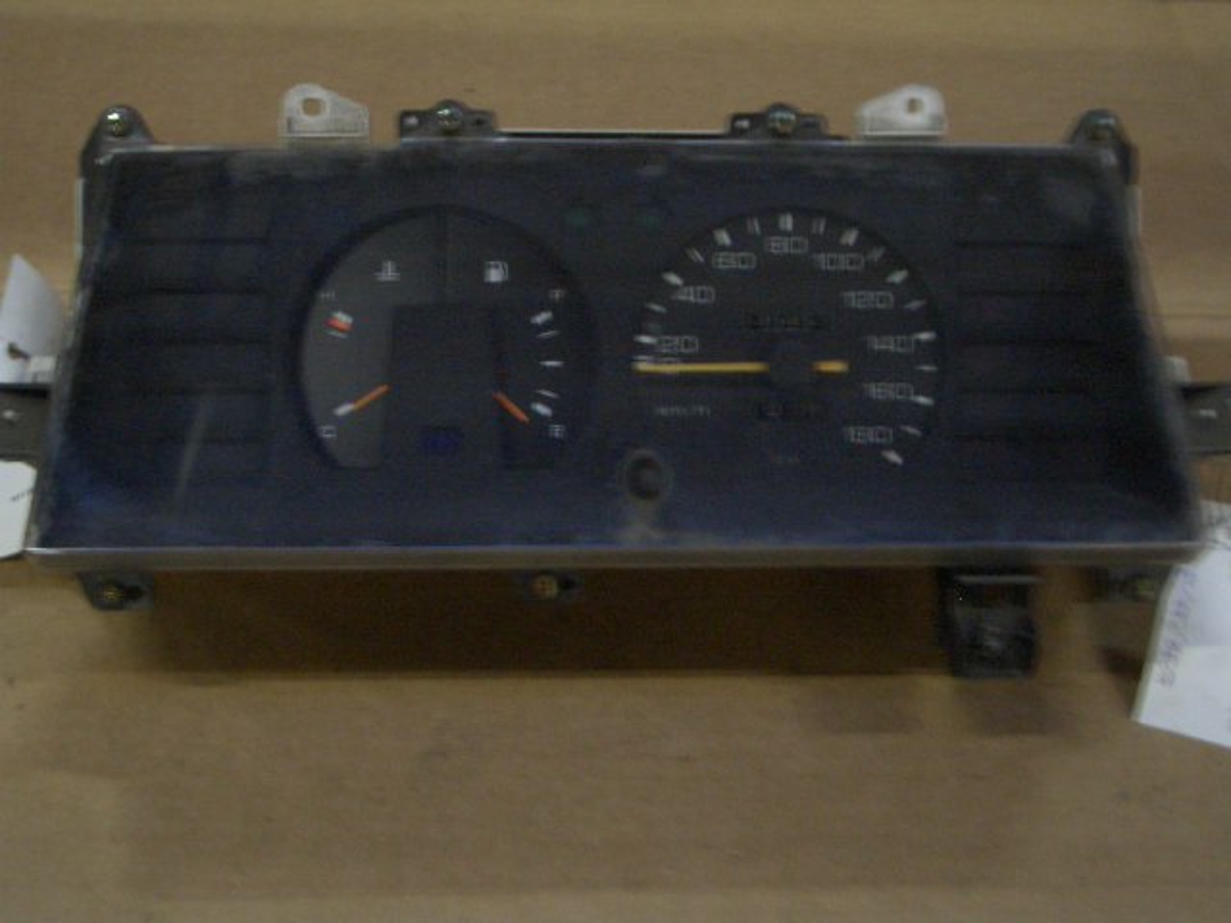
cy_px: 462
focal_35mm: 49
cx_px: 616
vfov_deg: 29.7
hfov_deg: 38.9
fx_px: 1743
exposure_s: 1/8
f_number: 3.1
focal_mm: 8.2
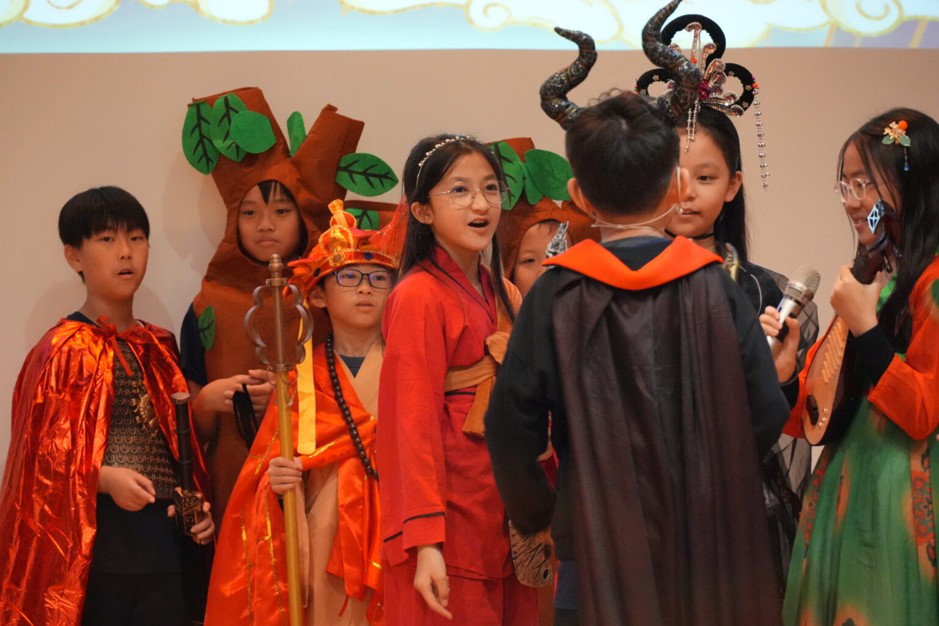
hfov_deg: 10.2
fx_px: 5241
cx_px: 470
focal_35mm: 201
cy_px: 313
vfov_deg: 6.8
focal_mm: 134
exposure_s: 1/100
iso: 6400
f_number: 5.6
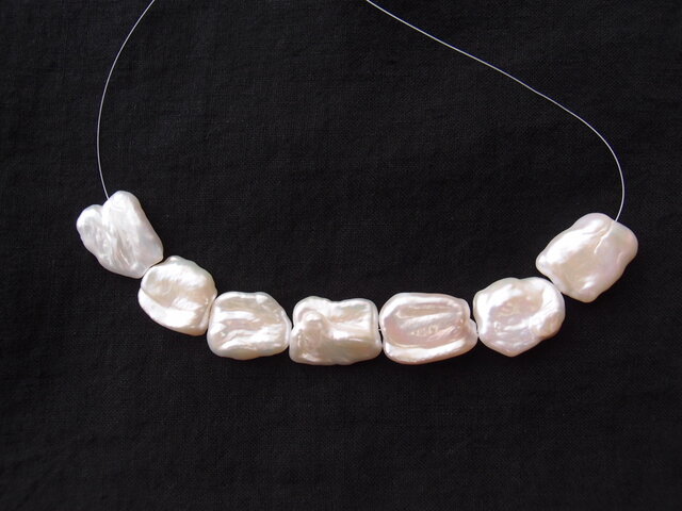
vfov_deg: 49.7
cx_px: 341
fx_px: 552
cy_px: 256
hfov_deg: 63.4
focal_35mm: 28
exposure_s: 1/40
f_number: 2.8
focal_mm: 6
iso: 100
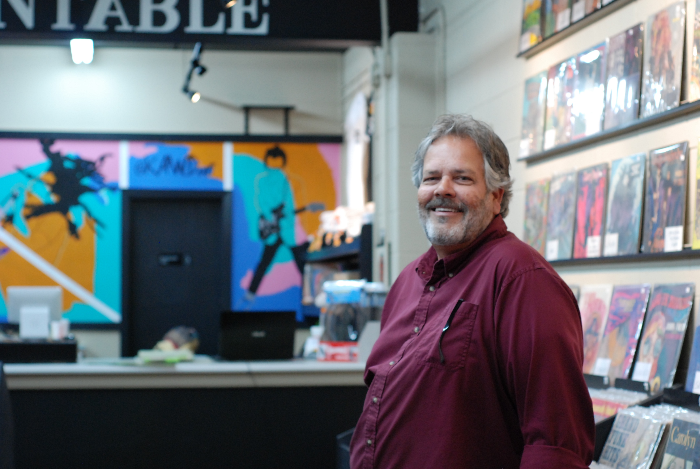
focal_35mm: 75
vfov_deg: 18.2
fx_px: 1460
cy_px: 234
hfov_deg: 27.0
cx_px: 350
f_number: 4.5
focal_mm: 50
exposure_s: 1/80
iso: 800
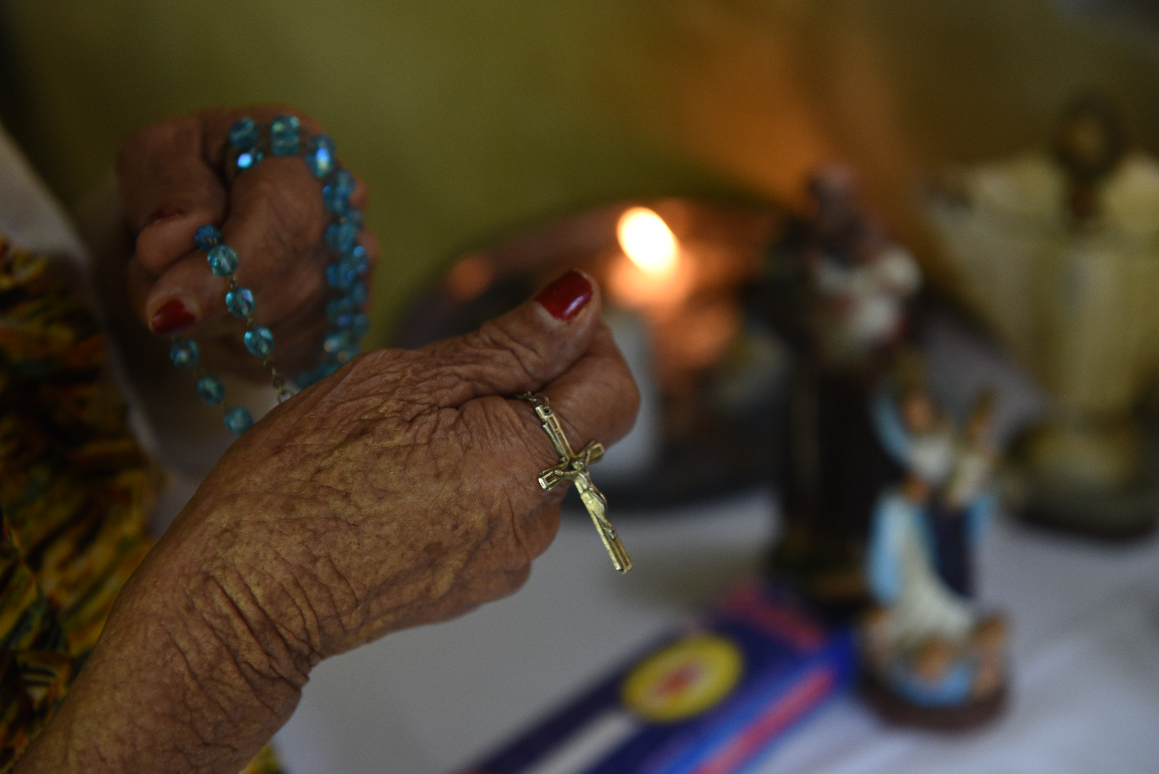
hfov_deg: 35.6
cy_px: 387
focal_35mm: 56
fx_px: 1803
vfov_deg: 24.2
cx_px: 580
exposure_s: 1/160
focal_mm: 56
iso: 1000
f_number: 3.5
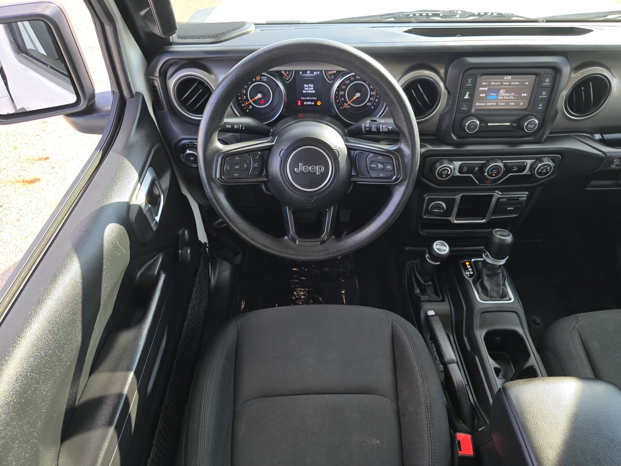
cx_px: 310
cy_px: 233
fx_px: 413
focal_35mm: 23
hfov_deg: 73.9
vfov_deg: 58.9
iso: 40
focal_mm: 6.3
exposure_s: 1/180
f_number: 1.7
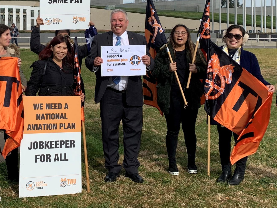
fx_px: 408
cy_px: 59
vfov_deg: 28.3
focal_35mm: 51
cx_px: 79
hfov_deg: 36.8
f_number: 1.8
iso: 25
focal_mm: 4.25
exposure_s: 1/2160
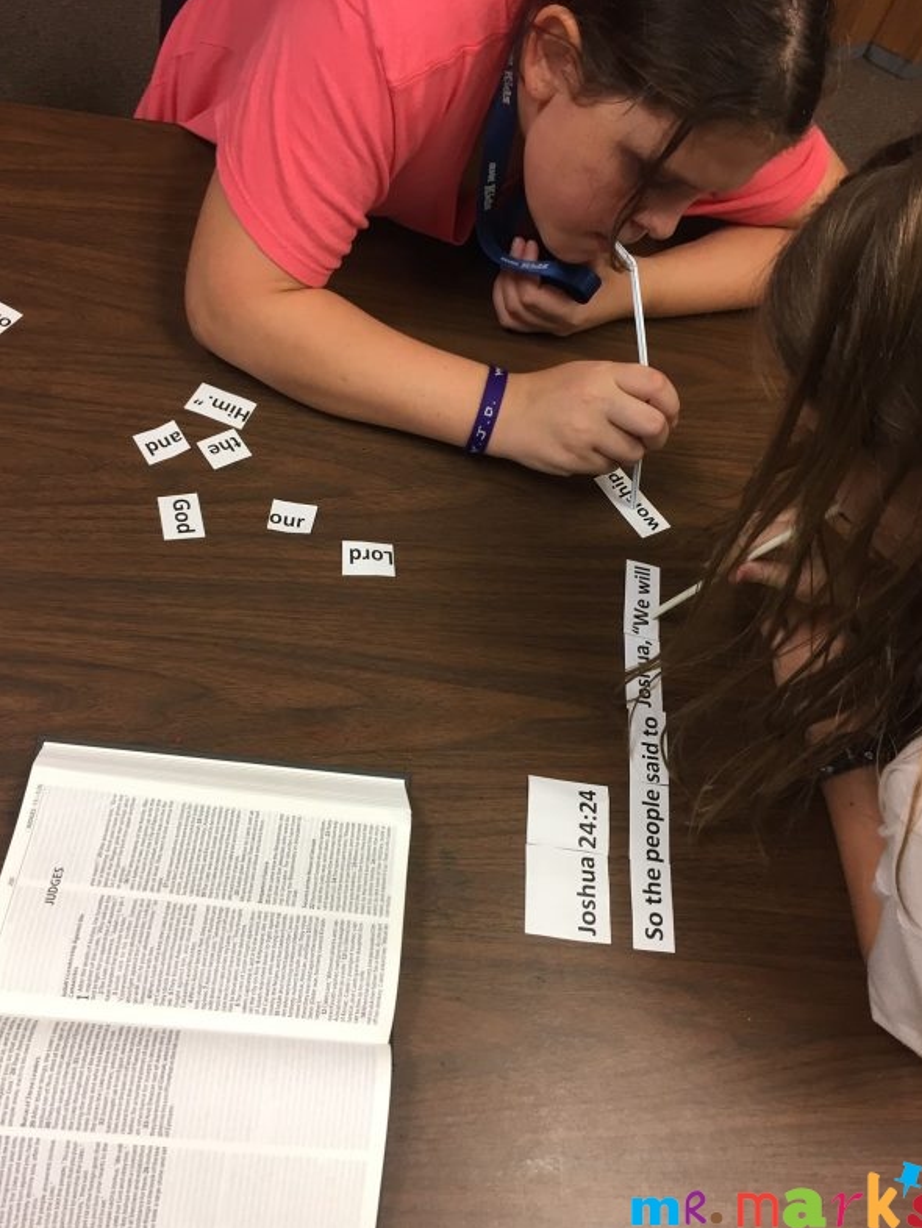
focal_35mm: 30
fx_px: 1065
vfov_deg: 59.9
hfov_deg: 46.8
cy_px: 619
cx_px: 464
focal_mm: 4.15
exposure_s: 1/30
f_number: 2.2
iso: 32
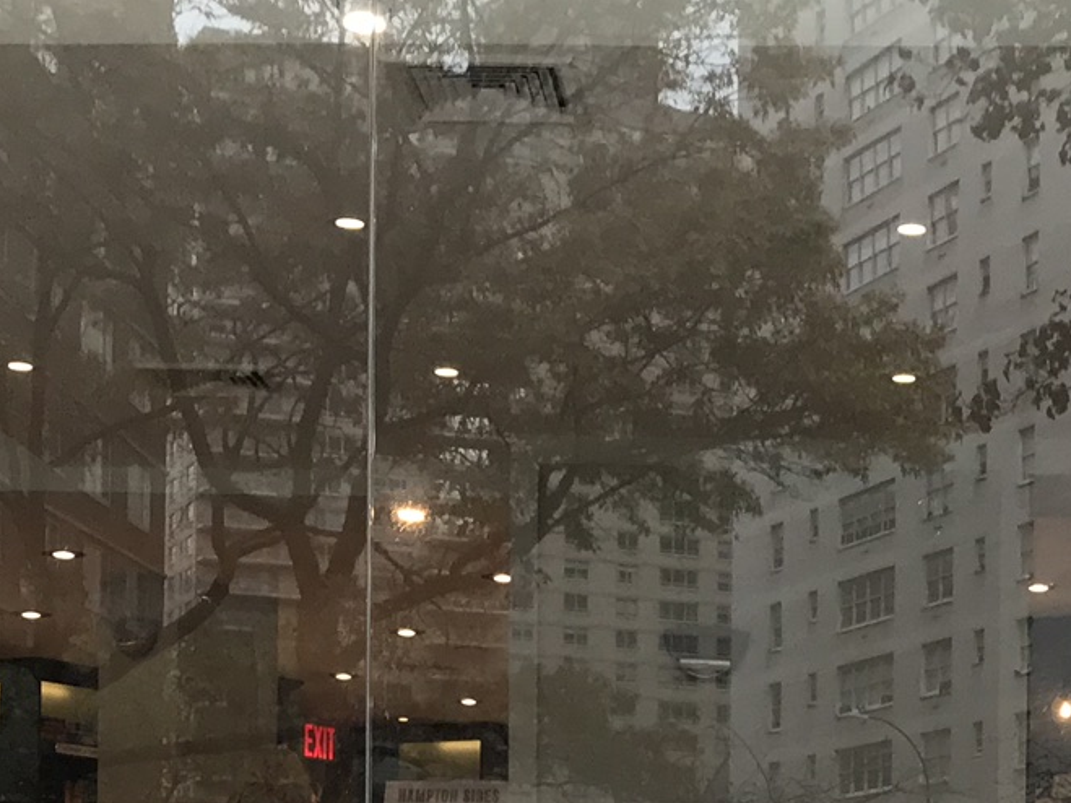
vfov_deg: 16.1
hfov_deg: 22.2
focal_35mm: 87
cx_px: 881
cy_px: 1053
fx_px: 2691
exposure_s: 1/120
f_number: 1.8
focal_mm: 3.99
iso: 40
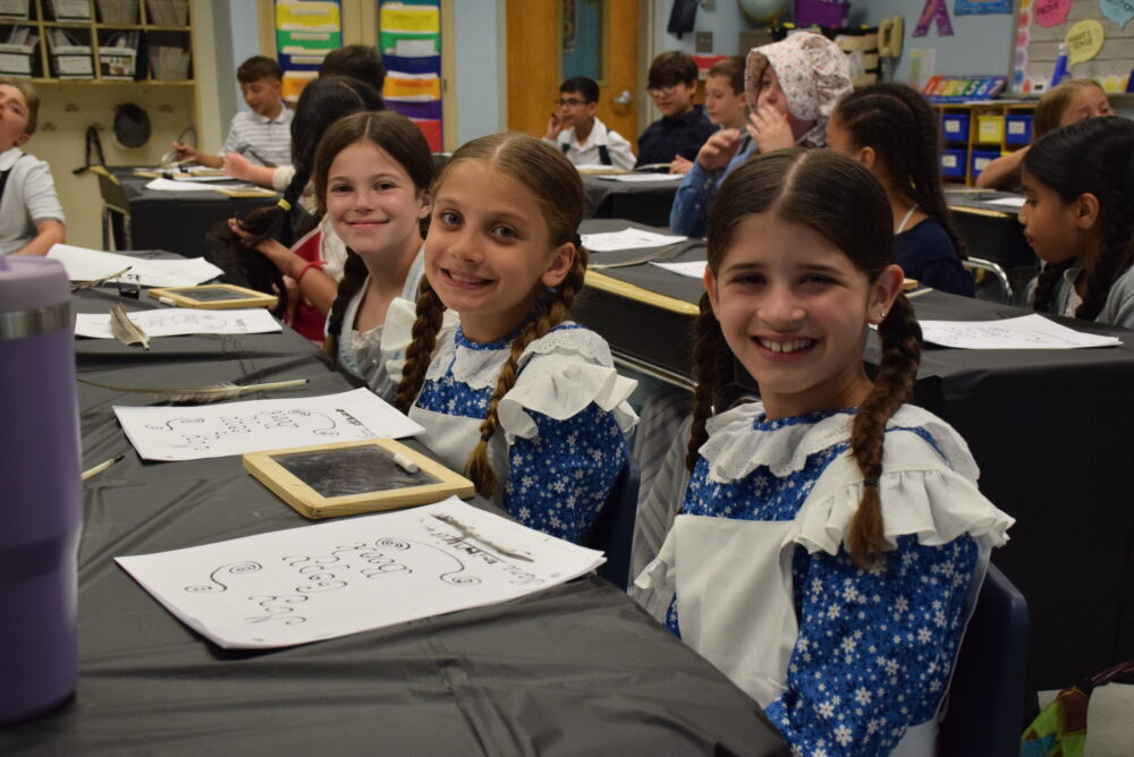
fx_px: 1418
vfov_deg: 29.9
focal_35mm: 45
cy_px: 378
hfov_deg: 43.6
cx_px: 567
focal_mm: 30
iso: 1600
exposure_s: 1/160
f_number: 6.3
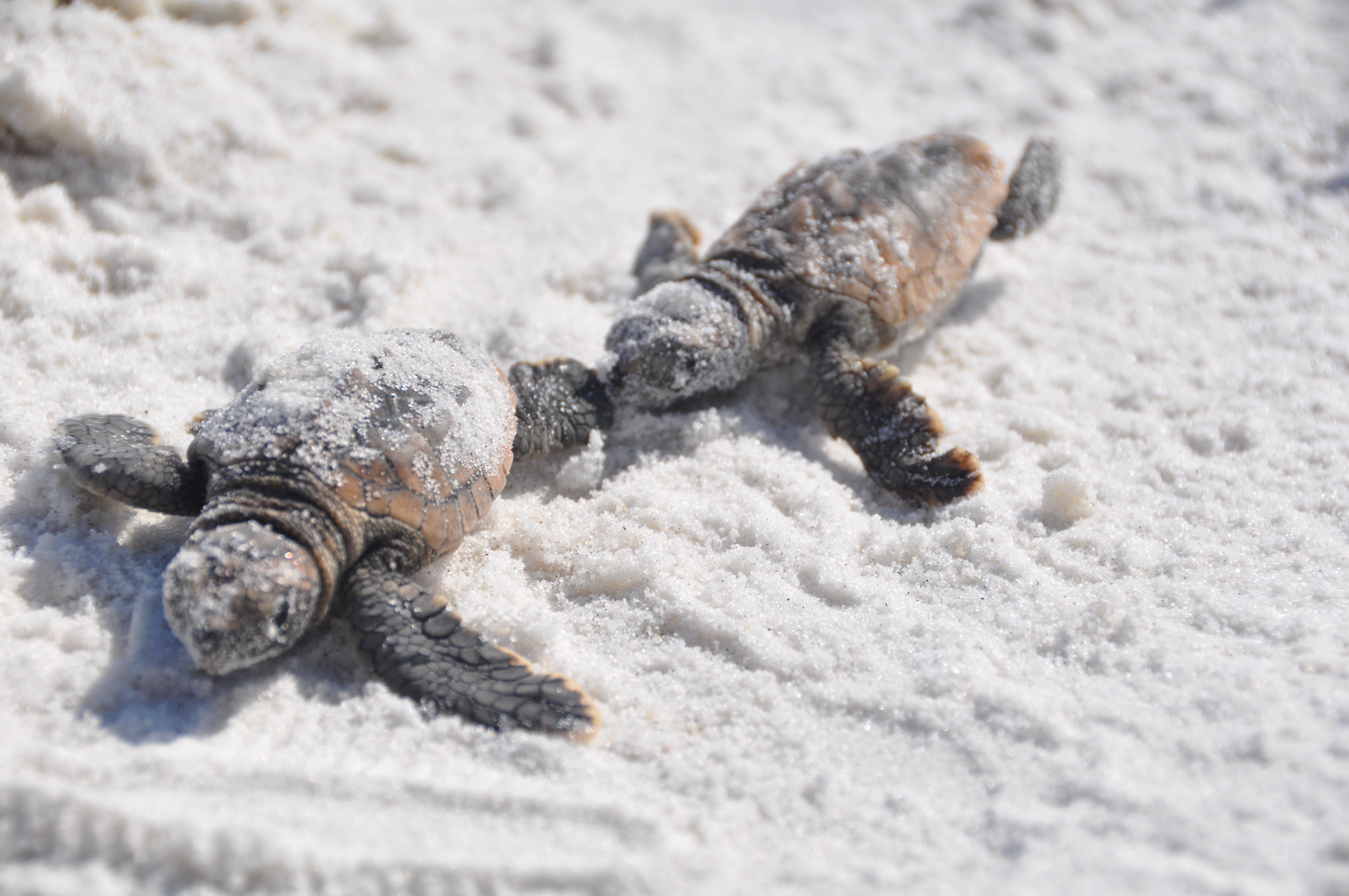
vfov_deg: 9.6
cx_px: 674
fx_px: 5333
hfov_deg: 14.4
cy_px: 448
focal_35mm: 142
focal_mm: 95
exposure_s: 1/1000
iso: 200
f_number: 8
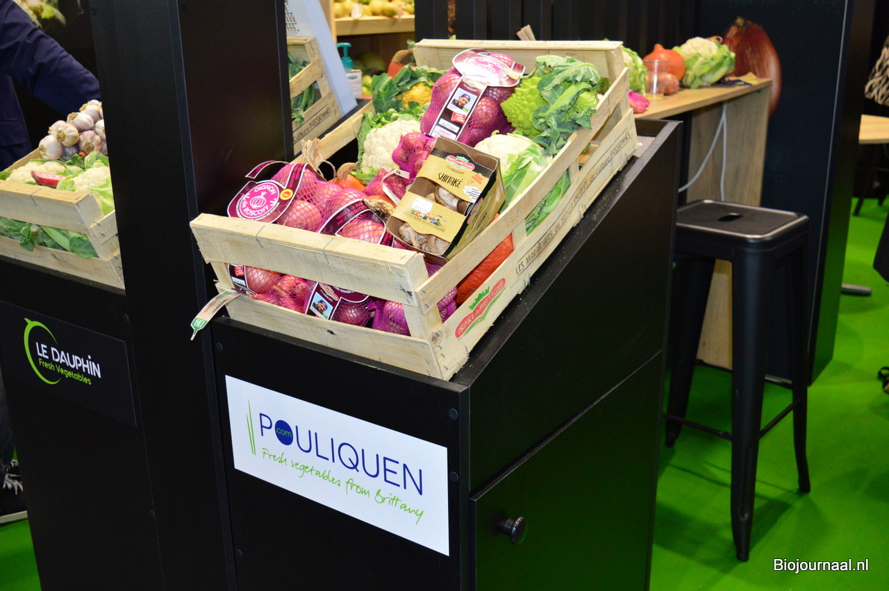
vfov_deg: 36.8
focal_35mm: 36
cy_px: 296
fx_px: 888
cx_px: 444
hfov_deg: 53.2
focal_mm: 24
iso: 1250
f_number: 5
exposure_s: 1/125
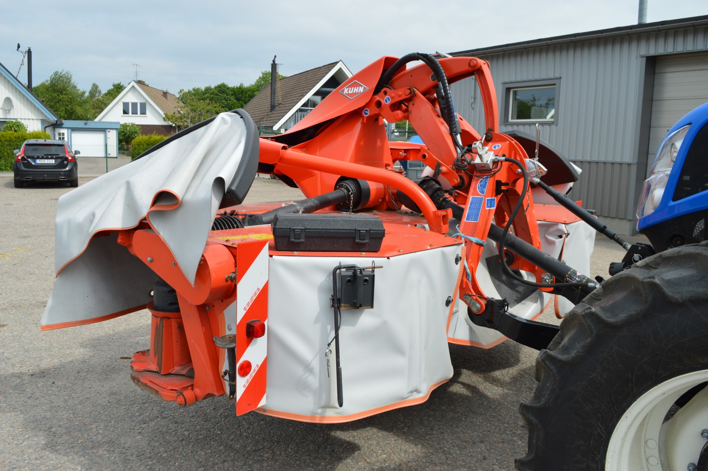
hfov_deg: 62.0
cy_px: 236
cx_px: 354
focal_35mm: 30
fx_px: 590
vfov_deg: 43.5
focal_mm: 20
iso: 100
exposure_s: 1/250
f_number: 8
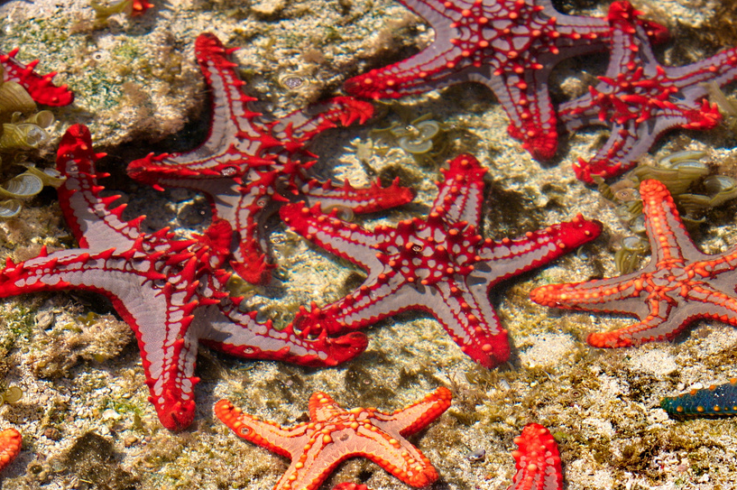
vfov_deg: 6.5
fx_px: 4274
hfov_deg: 9.9
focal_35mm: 209
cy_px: 402
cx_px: 369
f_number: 8
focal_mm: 70
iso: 200
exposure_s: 1/250
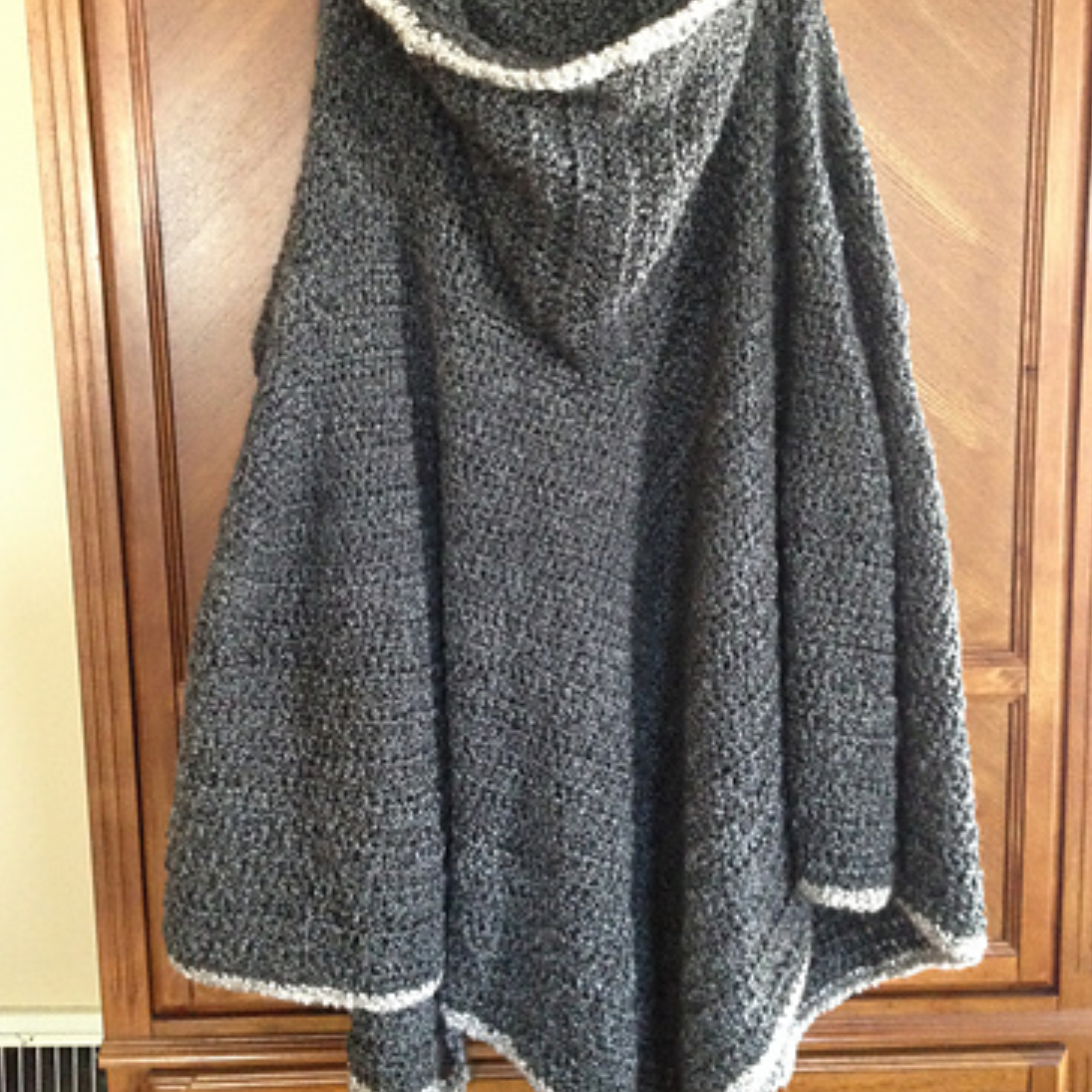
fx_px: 1428
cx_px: 555
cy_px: 482
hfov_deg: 41.9
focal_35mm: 40
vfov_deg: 41.8
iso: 500
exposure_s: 1/15
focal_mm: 4.12
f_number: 2.4
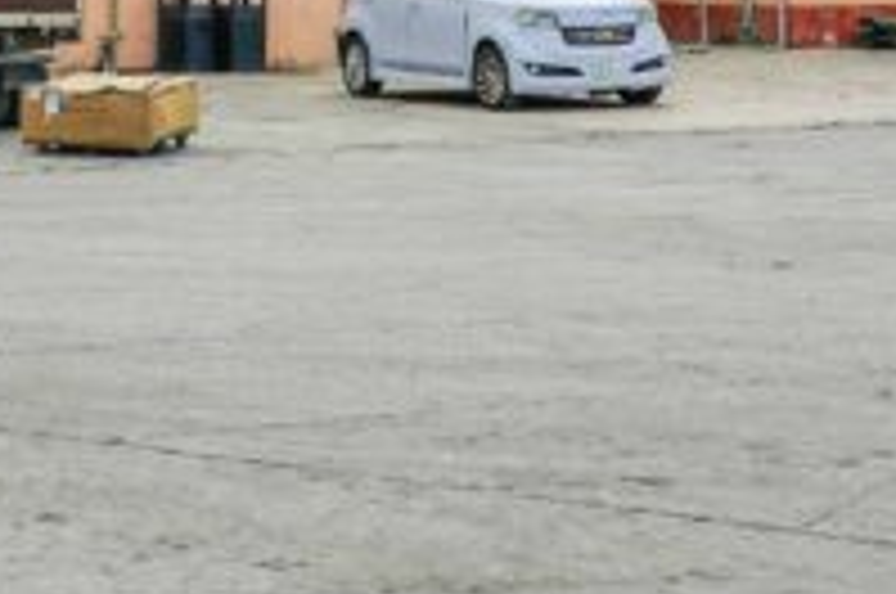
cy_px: -392
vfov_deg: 11.1
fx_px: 2882
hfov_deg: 17.5
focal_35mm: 116
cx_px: 153
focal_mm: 30
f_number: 10
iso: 100
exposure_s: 1/250
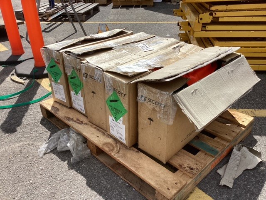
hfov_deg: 58.4
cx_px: 133
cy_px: 100
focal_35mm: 31
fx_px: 238
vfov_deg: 45.4
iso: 25
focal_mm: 3.3
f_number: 2.4
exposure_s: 1/1812
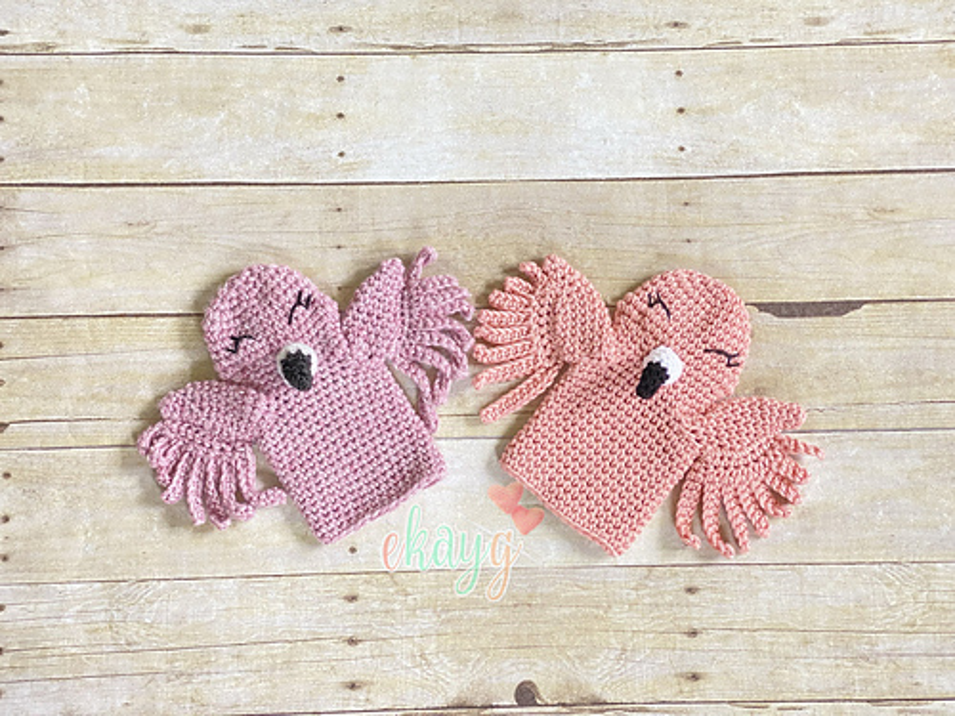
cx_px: 478
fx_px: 1435
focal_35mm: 52
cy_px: 358
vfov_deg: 28.0
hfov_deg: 36.8
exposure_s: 1/60
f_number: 2
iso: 250
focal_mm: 6
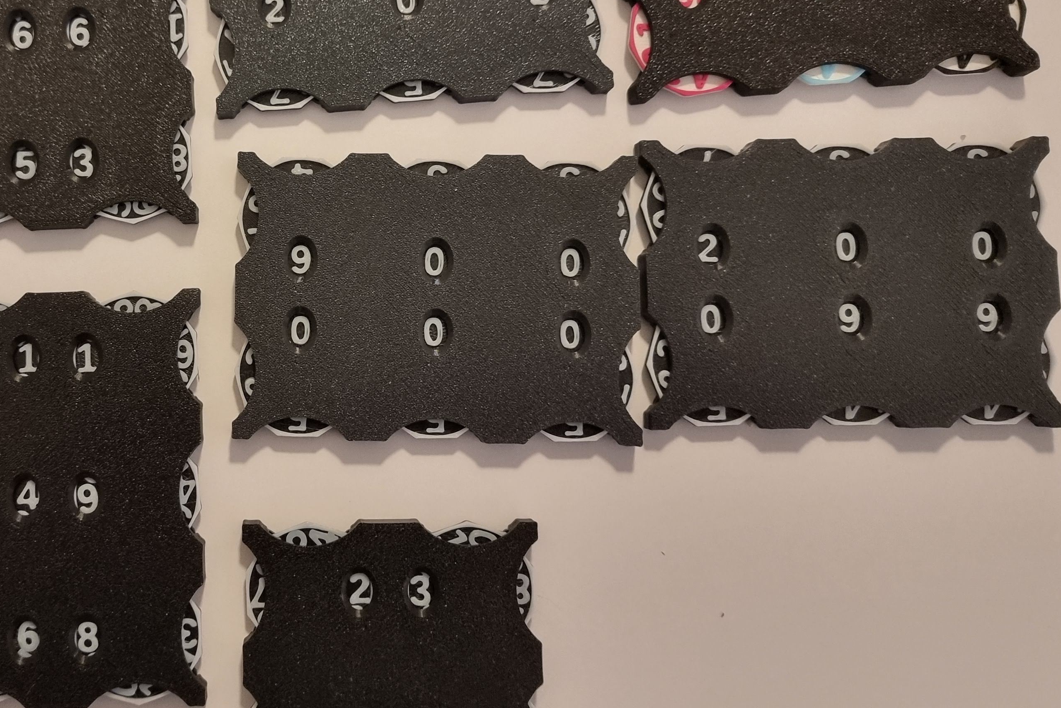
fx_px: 1149
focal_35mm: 39
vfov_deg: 34.0
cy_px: 248
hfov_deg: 47.8
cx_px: 275
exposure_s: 1/50
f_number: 1.8
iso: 400
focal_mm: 6.7
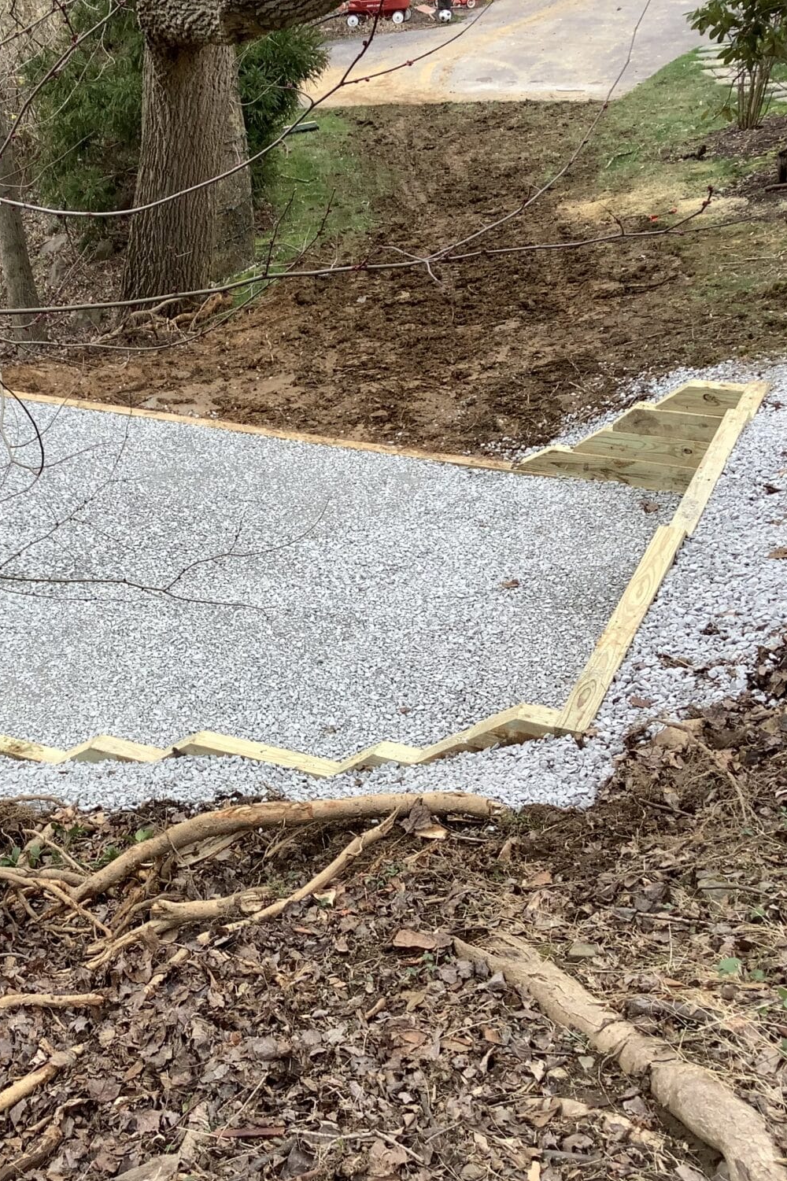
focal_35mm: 44
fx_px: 1443
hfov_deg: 29.7
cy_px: 592
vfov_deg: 44.5
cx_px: 141
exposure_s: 1/271
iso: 25
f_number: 2.4
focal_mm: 3.3
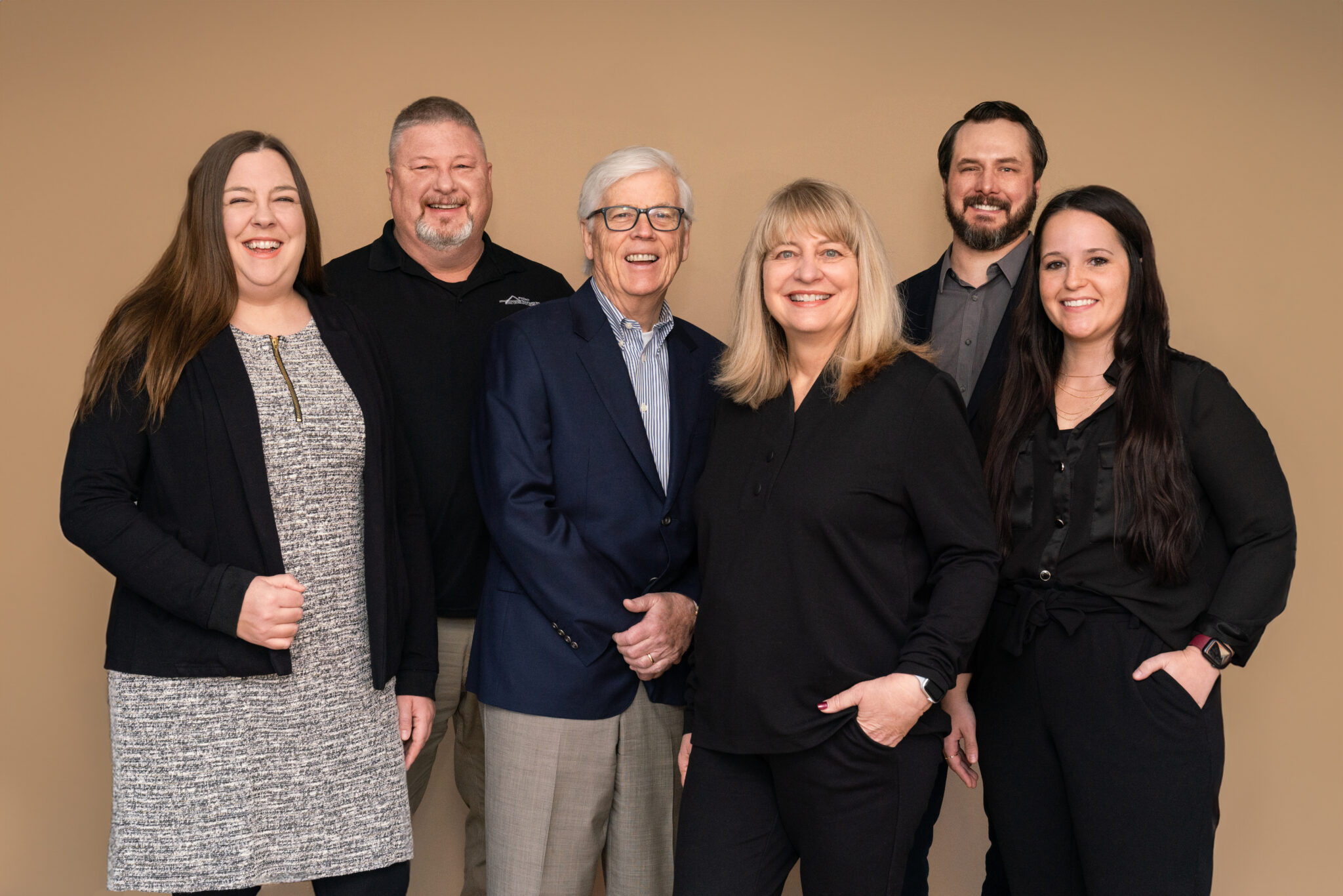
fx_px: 1567
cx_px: 672
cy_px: 448
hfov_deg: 46.4
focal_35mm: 42
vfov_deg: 31.9
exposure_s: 1/160
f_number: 8
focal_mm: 42
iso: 1250
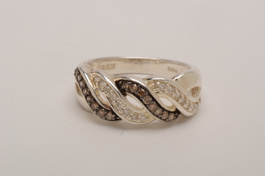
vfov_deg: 10.7
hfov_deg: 16.1
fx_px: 937
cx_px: 132
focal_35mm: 128
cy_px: 88
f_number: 32
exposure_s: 1/160
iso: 100
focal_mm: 85
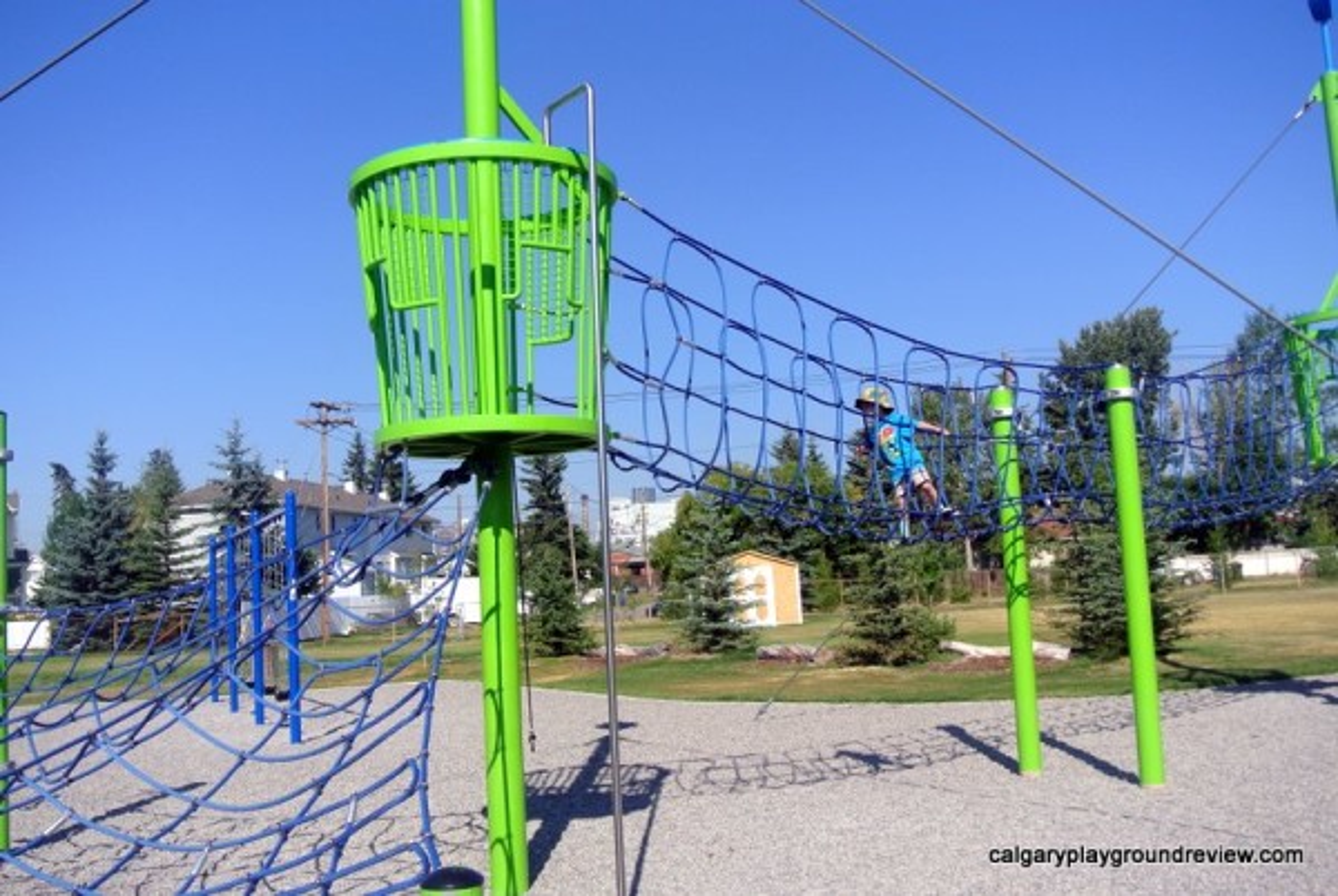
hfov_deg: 54.4
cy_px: 448
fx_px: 1303
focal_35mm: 35
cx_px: 669
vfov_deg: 38.0
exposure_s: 1/800
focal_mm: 13.1
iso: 100
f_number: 5
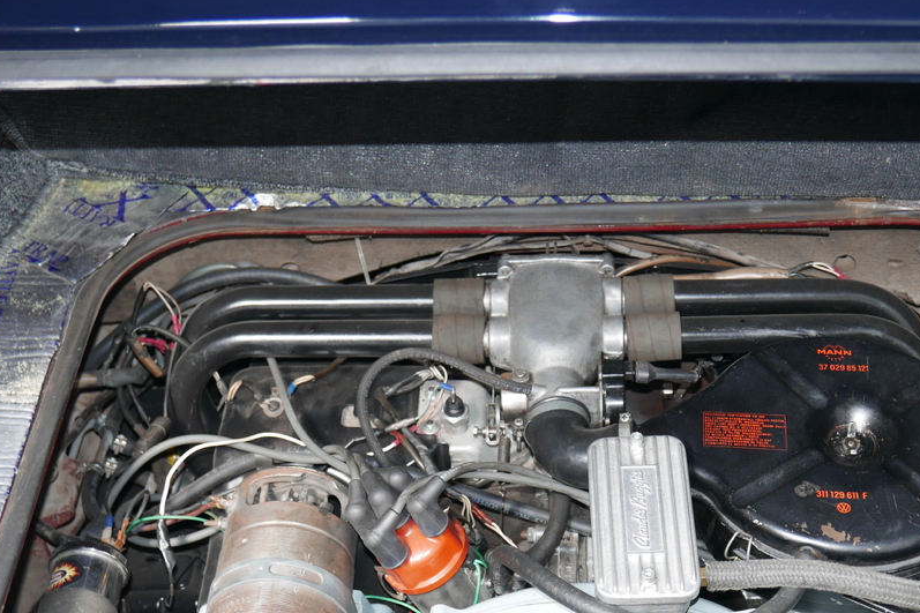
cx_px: 558
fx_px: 1354
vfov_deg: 25.1
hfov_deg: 37.4
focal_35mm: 53
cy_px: 477
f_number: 2.2
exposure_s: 1/30
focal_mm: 14.9
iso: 200
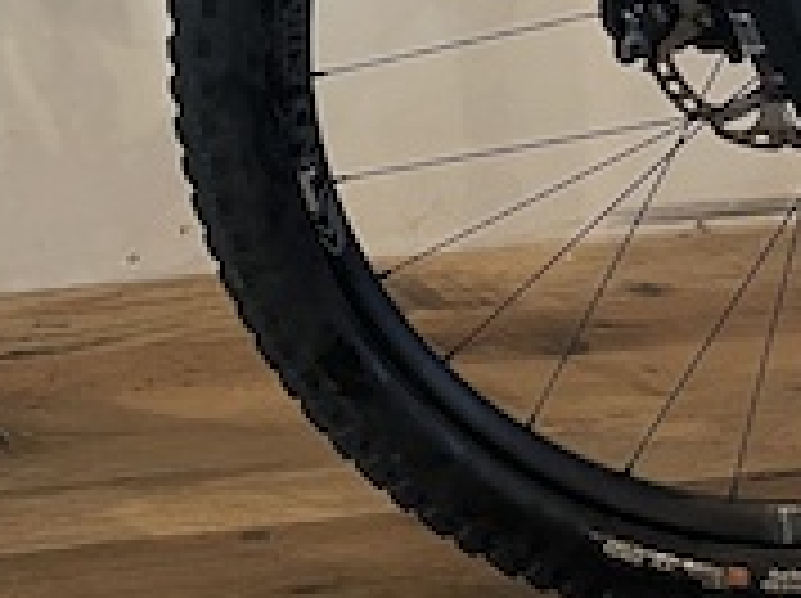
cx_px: -207
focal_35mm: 117
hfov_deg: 16.1
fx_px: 2704
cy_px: -238
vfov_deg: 12.2
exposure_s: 1/60
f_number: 1.6
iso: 250
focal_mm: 4.2
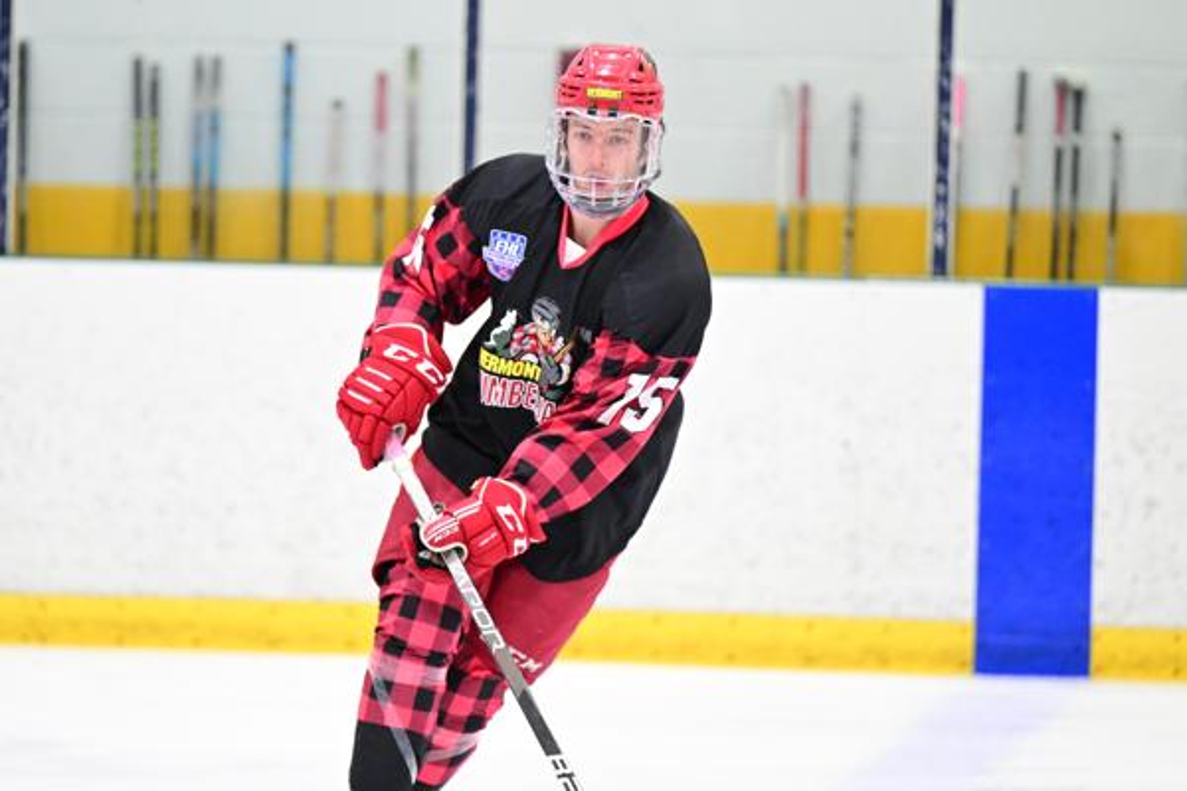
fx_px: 9891
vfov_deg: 4.6
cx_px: 594
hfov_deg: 6.9
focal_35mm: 300
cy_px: 396
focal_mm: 200
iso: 6400
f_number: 2.8
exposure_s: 1/1250
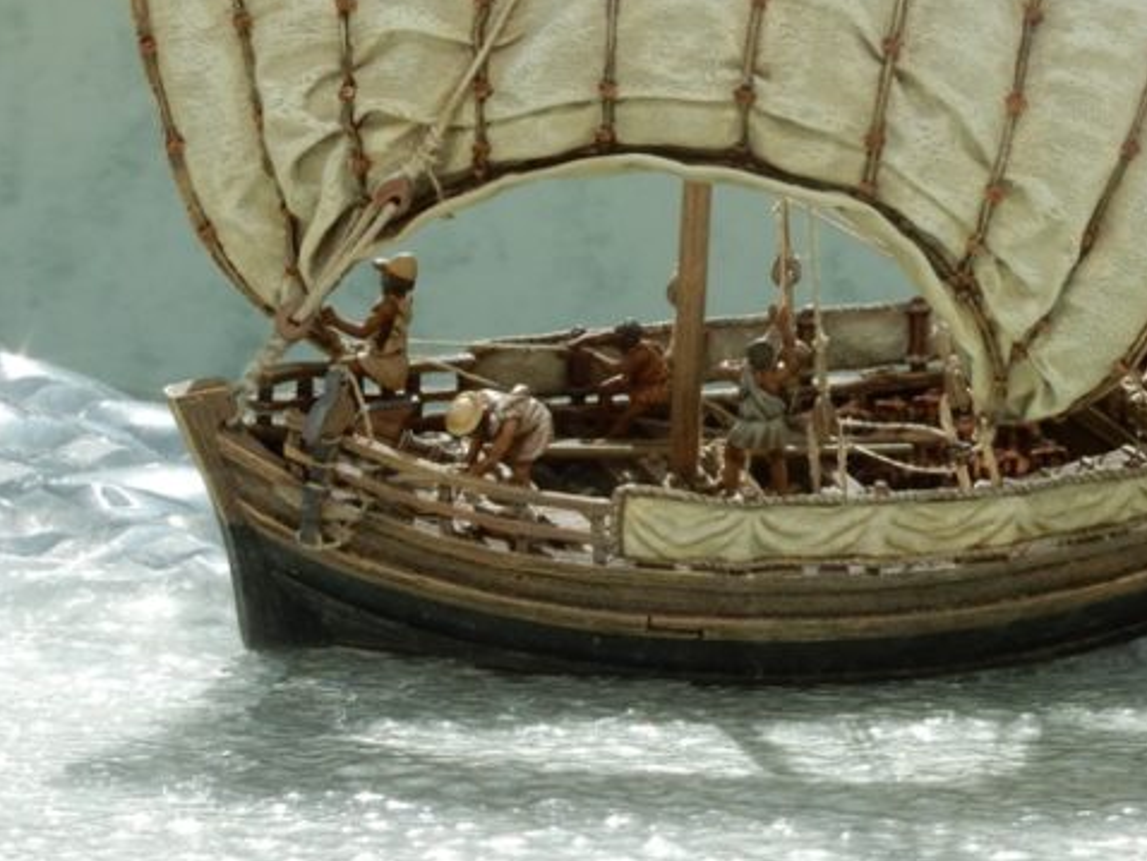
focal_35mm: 82
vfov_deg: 17.9
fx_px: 2718
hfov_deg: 23.7
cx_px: 782
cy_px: 181
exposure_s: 1/400
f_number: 8
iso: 125
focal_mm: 9
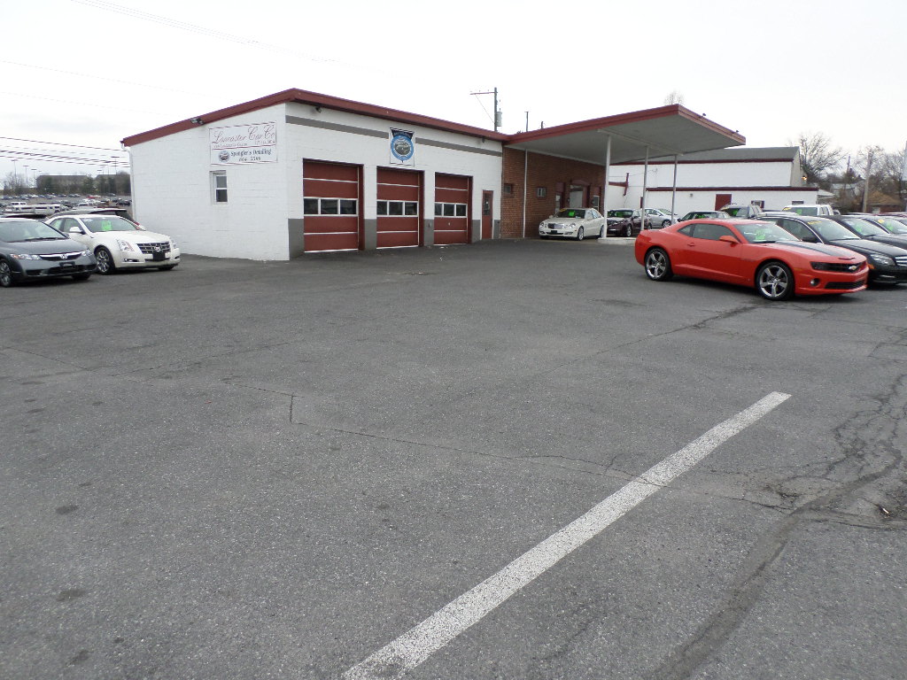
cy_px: 340
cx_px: 454
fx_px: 655
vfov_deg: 54.9
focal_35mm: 25
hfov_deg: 69.4
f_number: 2.5
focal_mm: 4.5
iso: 80
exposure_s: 1/500
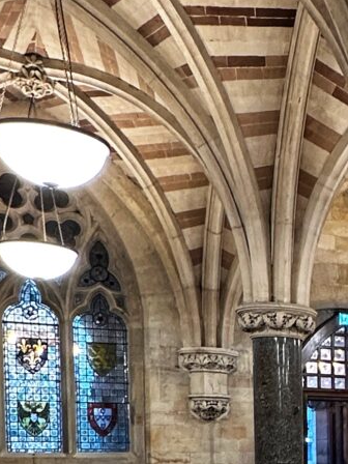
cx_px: 548
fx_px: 858
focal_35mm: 64
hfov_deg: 19.4
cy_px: 491
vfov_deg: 28.0
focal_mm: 2.22
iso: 250
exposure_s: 1/50
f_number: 2.2
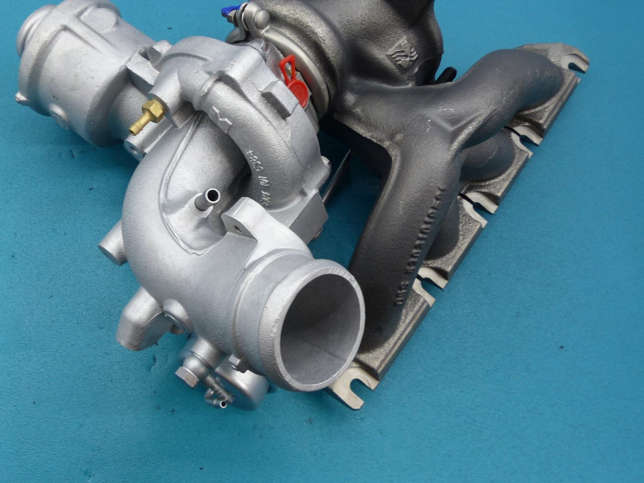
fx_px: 632
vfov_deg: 41.6
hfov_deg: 52.9
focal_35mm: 34
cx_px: 214
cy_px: 201
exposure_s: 1/80
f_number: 3.2
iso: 100
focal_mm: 4.5
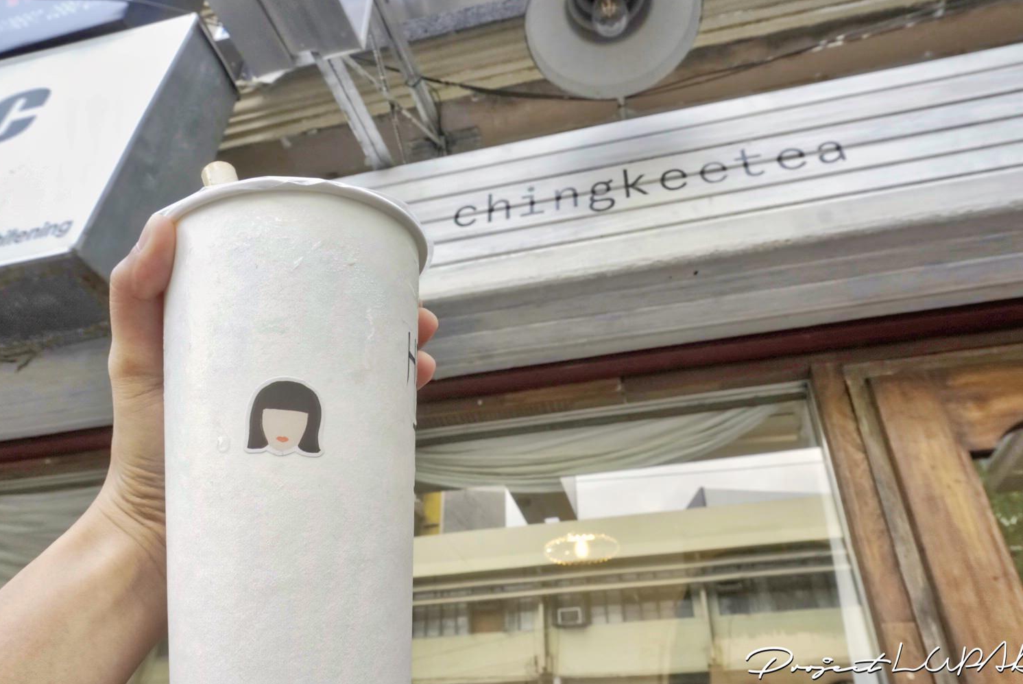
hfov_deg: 69.4
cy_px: 355
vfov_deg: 49.6
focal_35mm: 26
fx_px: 739
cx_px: 513
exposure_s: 1/125
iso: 2500
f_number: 13
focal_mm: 16
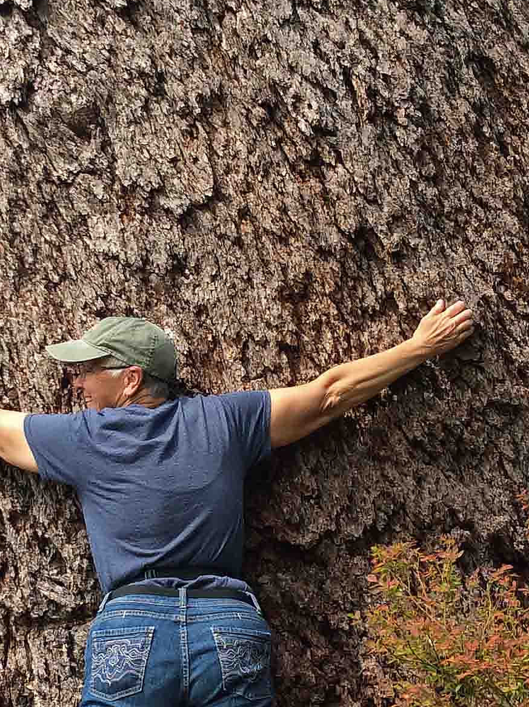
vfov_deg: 27.4
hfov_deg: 20.5
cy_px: 417
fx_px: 1450
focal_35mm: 71
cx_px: 140
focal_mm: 3.3
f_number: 2.4
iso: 32
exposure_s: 1/515
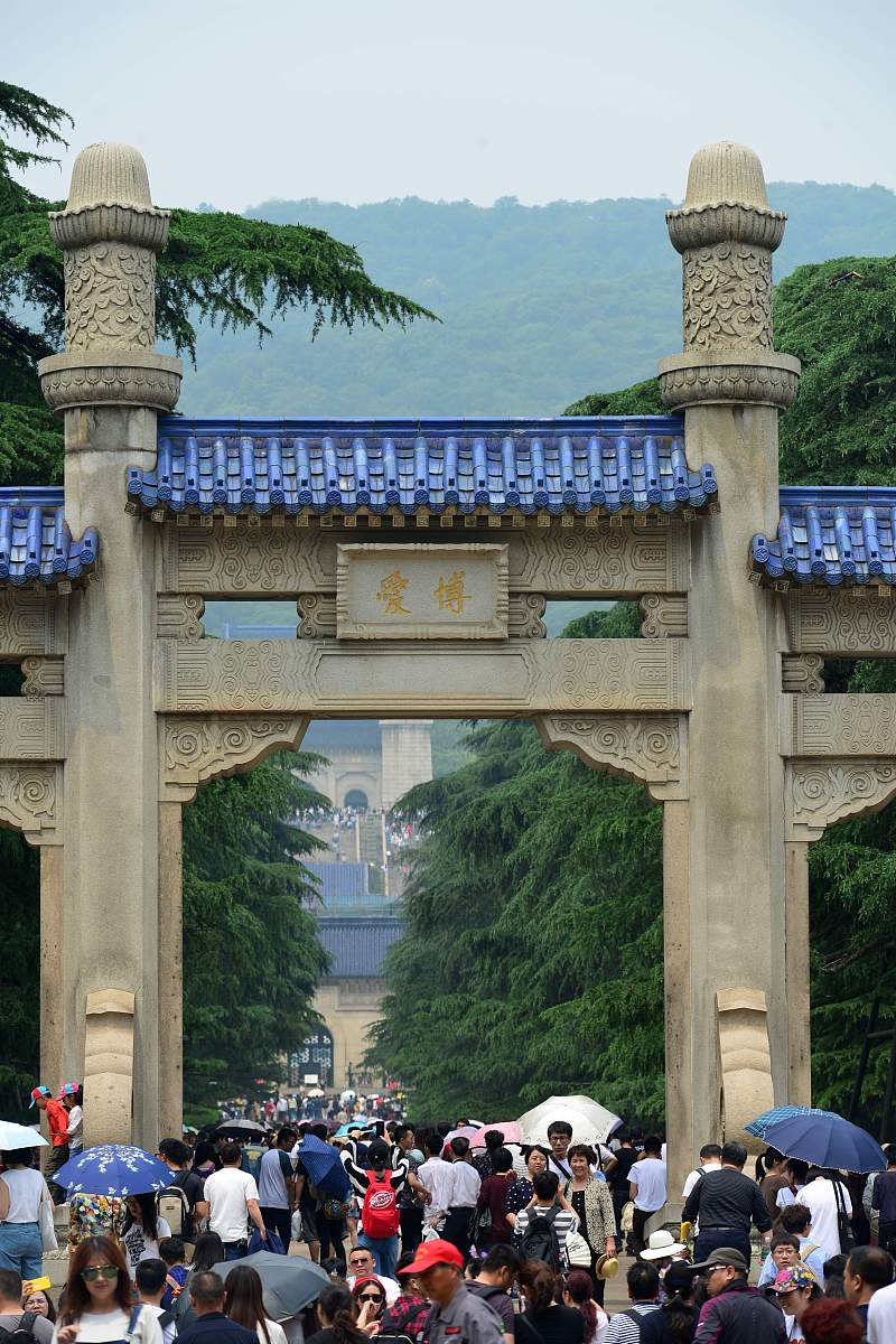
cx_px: 448
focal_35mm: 170
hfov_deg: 8.1
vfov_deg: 12.1
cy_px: 672
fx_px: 6346
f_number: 6.3
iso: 100
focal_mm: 170
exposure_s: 1/250
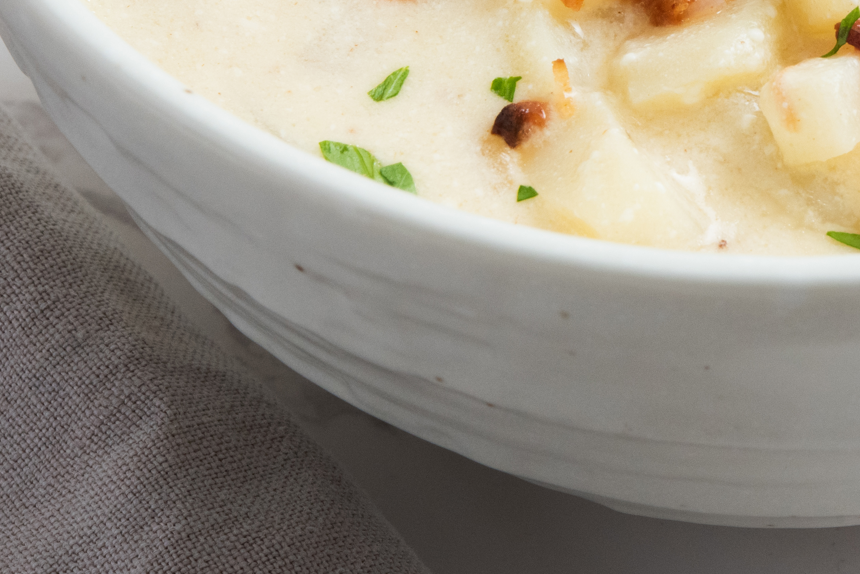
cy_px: -223
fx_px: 4134
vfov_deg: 7.8
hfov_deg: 11.7
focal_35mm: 173
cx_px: 937
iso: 800
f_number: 18
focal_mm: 60
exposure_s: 1/125
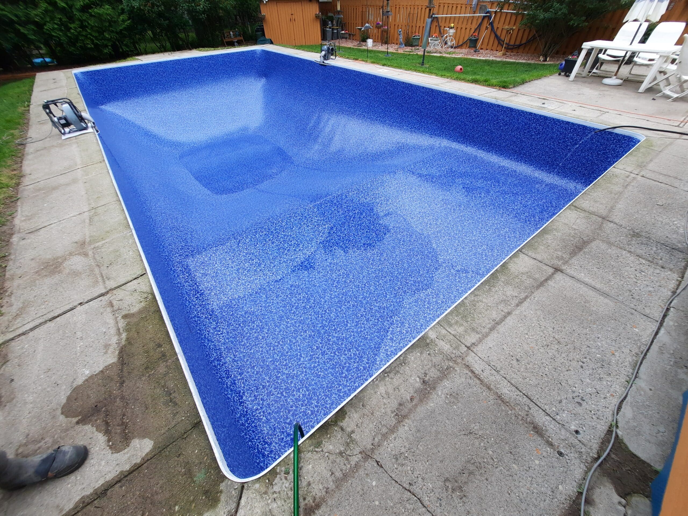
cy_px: 258
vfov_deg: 89.9
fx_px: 258
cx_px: 344
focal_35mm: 13
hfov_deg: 106.2
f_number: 2.2
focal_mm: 1.74
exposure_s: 1/252
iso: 40
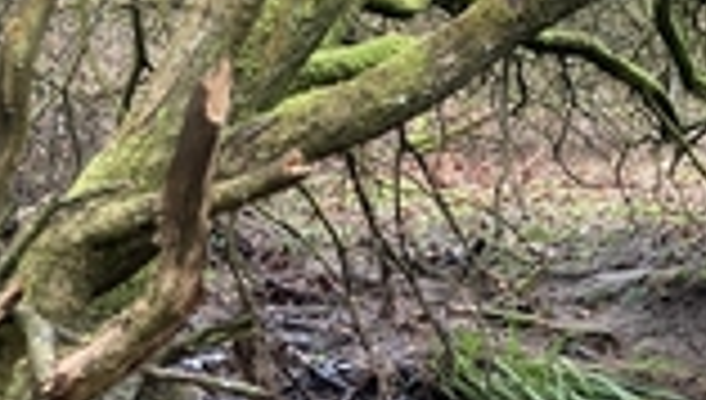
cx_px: 805
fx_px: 1744
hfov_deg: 21.5
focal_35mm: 93
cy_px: 431
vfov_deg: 12.9
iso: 80
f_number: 1.8
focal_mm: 3.99
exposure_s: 1/60
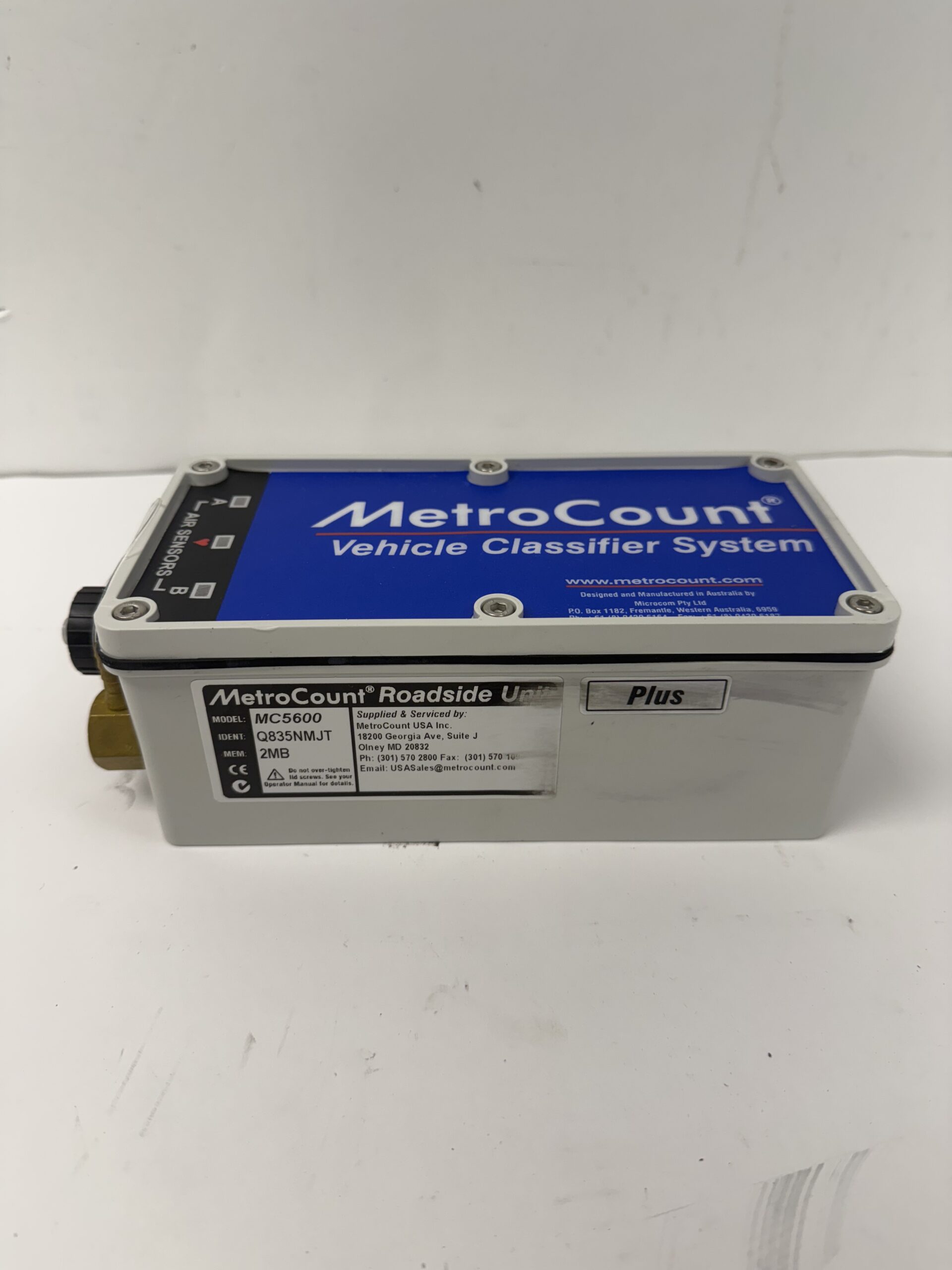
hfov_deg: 56.8
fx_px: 880
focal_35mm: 24
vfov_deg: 71.6
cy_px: 635
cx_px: 476
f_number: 1.78
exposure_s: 1/198
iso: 64
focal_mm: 6.76
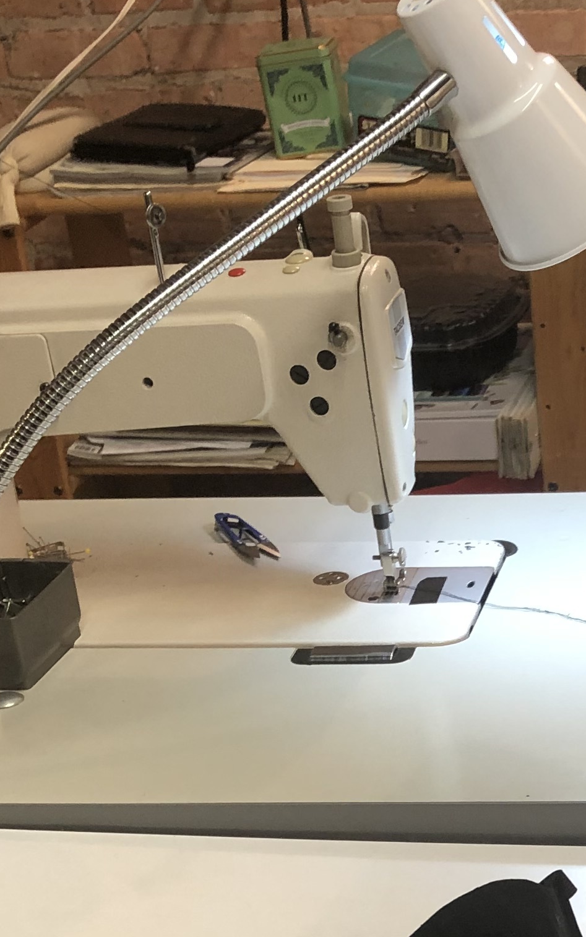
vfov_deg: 25.0
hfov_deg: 16.2
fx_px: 2018
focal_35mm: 79
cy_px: 912
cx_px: 564
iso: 32
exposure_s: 1/24
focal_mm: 3.99
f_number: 1.8
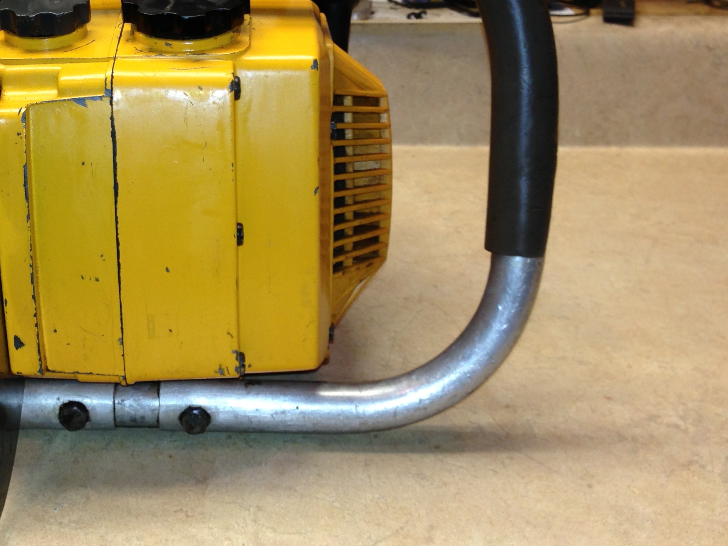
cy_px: 180
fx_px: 1220
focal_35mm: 58
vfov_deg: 25.1
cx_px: 197
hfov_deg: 32.7
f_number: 2.4
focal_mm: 4.13
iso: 50
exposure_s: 1/31
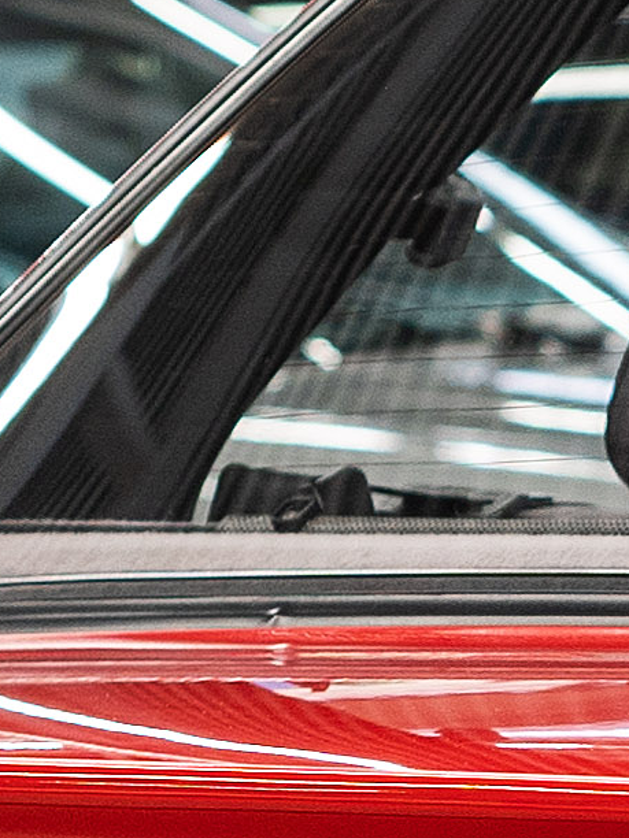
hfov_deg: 3.1
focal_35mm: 475
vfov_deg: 4.2
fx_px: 11508
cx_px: 2030
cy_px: 1224
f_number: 5
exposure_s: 1/60
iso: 400
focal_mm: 50
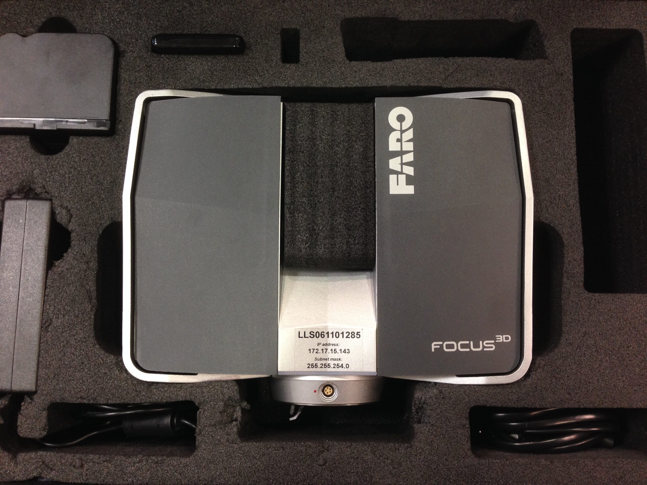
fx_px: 617
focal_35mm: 33
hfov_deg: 55.4
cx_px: 324
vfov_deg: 42.9
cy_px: 242
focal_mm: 4.12
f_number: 2.4
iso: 125
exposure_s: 1/20
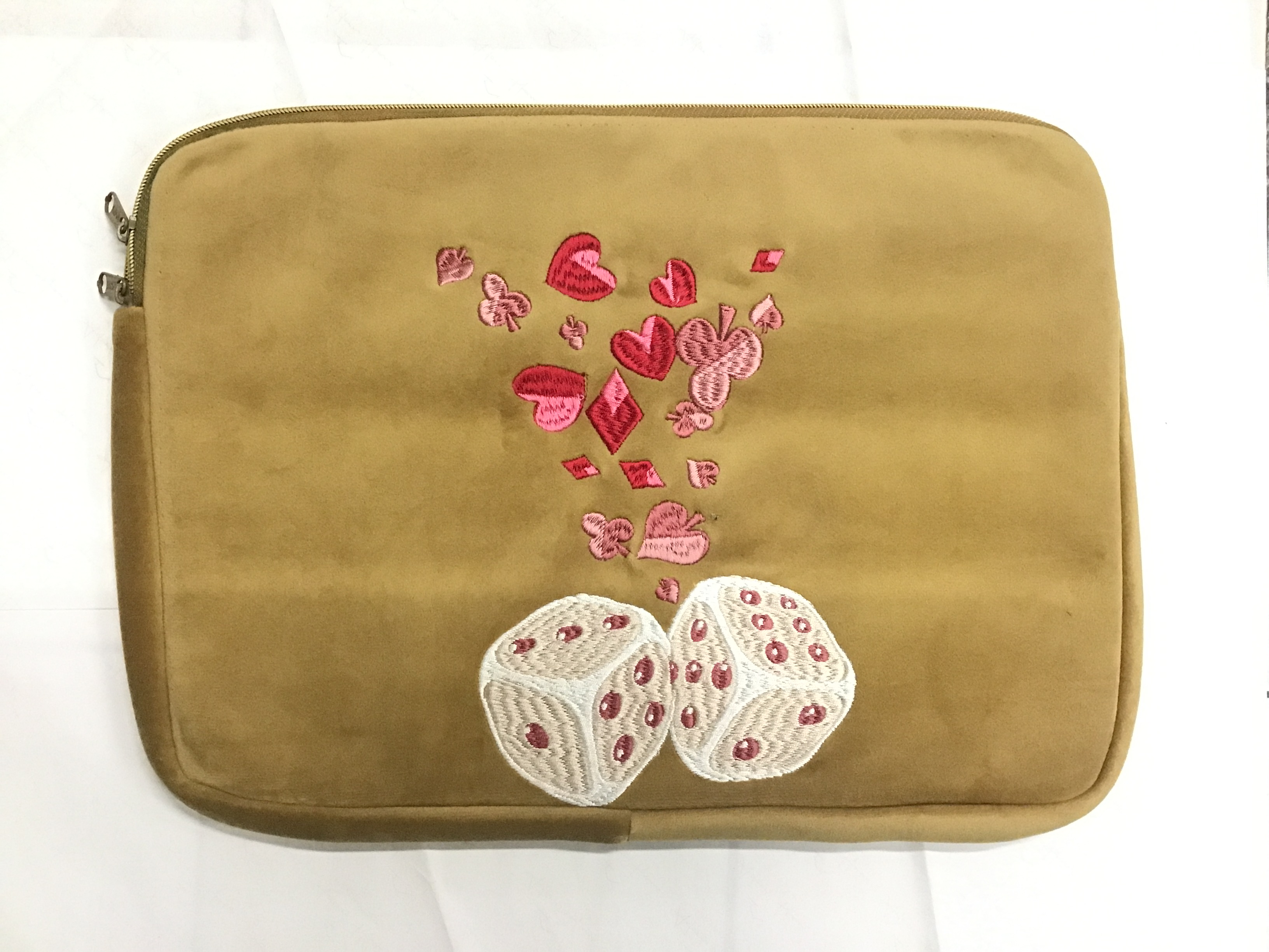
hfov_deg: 58.4
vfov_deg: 45.4
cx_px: 634
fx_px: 1136
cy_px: 476
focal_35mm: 31
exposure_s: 1/33
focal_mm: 3.3
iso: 200
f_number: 2.4
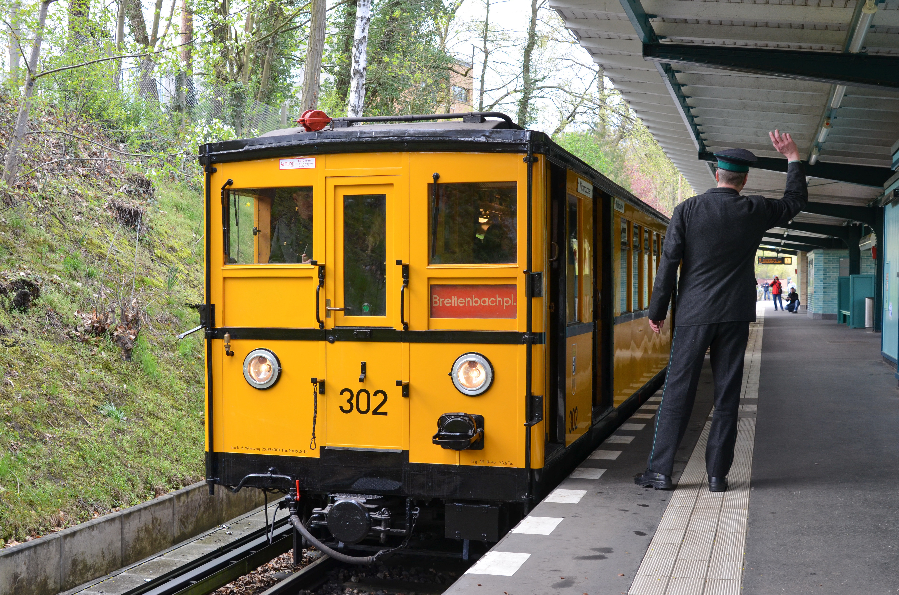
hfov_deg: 46.5
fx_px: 1047
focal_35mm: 42
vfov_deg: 31.8
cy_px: 298
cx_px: 450
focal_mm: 28
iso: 400
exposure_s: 1/180
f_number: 6.7
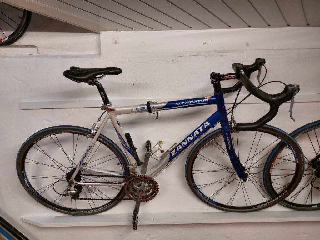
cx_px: 160
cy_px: 120
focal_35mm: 24
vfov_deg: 56.8
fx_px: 222
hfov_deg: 71.6
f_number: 1.8
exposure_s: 1/100
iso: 250
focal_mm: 5.23
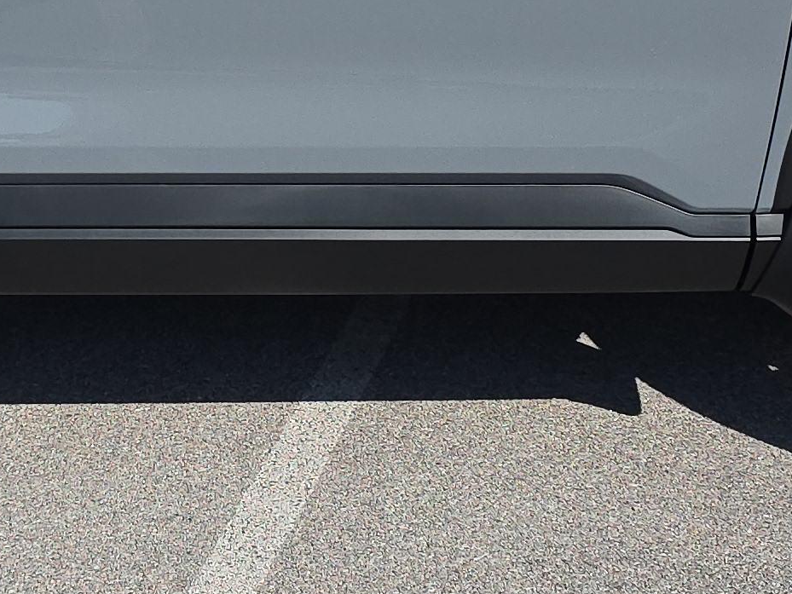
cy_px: -73
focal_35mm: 99
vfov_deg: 14.6
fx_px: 2265
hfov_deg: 19.6
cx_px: 165
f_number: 1.7
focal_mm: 6.3
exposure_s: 1/6809
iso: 80
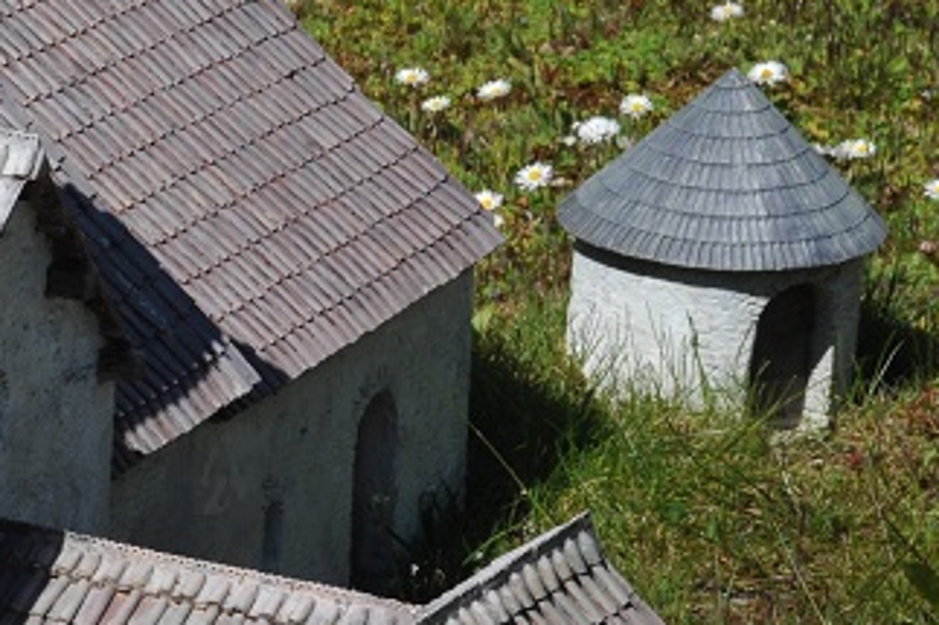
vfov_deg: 6.6
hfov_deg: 9.7
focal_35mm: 209
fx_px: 5448
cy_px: 350
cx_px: -134
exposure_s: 1/400
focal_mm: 66
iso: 640
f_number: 18
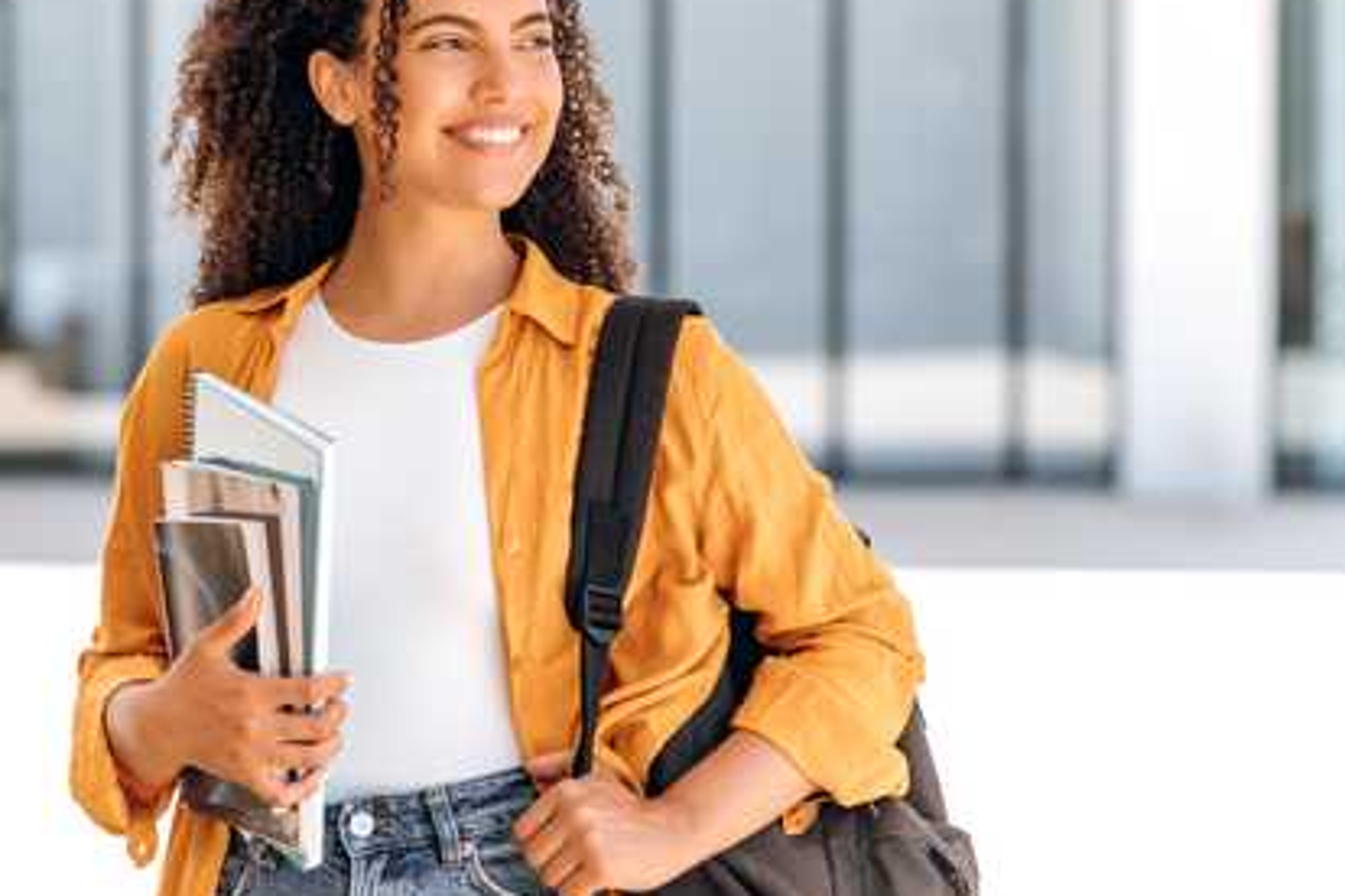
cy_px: 349
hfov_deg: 17.8
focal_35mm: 115
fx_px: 4296
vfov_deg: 11.9
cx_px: 536
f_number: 2.8
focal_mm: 85
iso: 50
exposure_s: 1/400
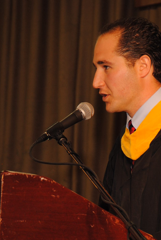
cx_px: 128
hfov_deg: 4.2
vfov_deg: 6.2
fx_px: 2209
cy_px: 229
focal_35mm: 331
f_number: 5.6
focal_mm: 90
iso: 200
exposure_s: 1/80
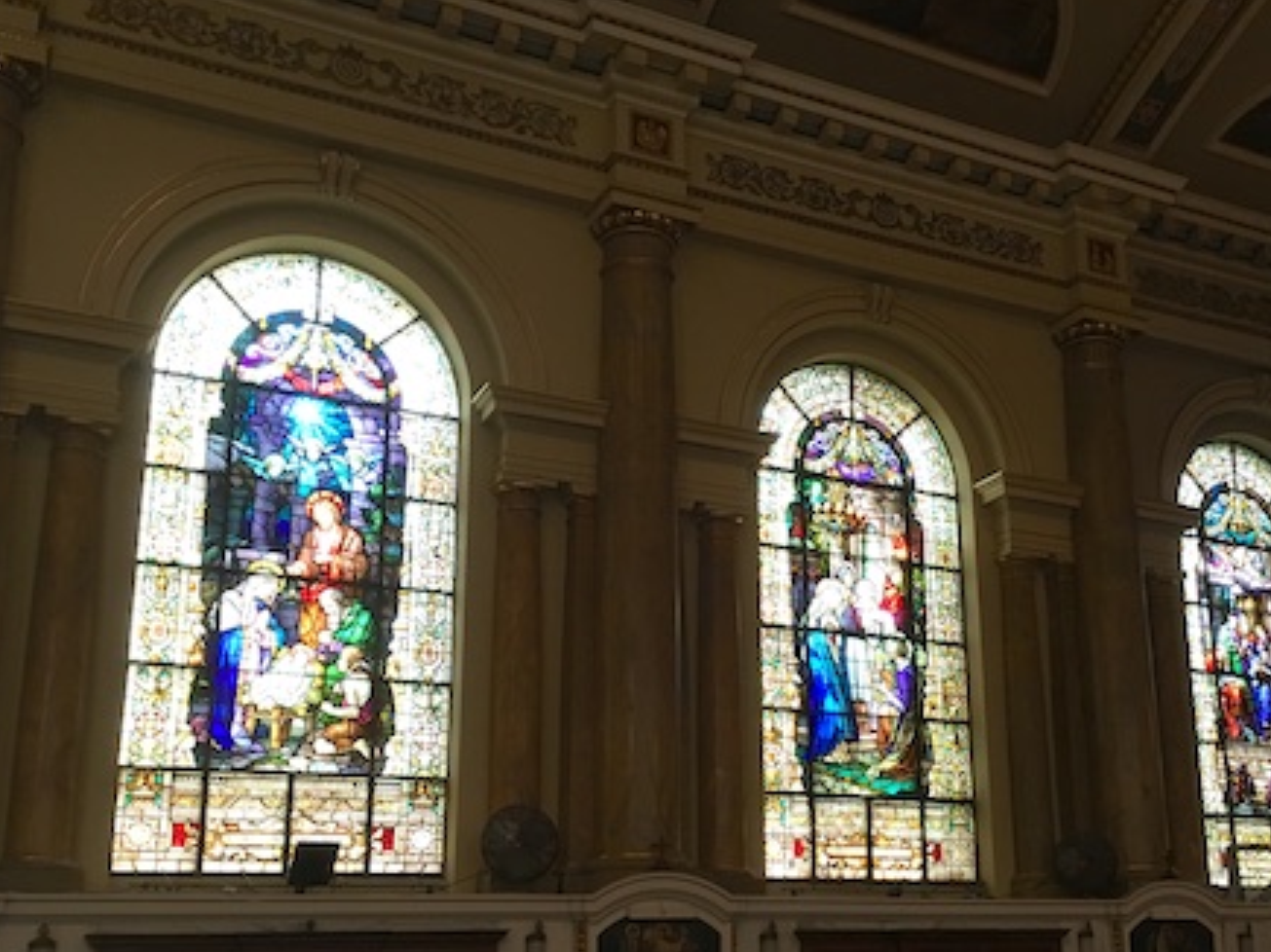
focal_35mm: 40
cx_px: 792
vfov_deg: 35.8
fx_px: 1468
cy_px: 593
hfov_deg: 46.4
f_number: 2.2
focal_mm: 4.15
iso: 100
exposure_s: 1/30
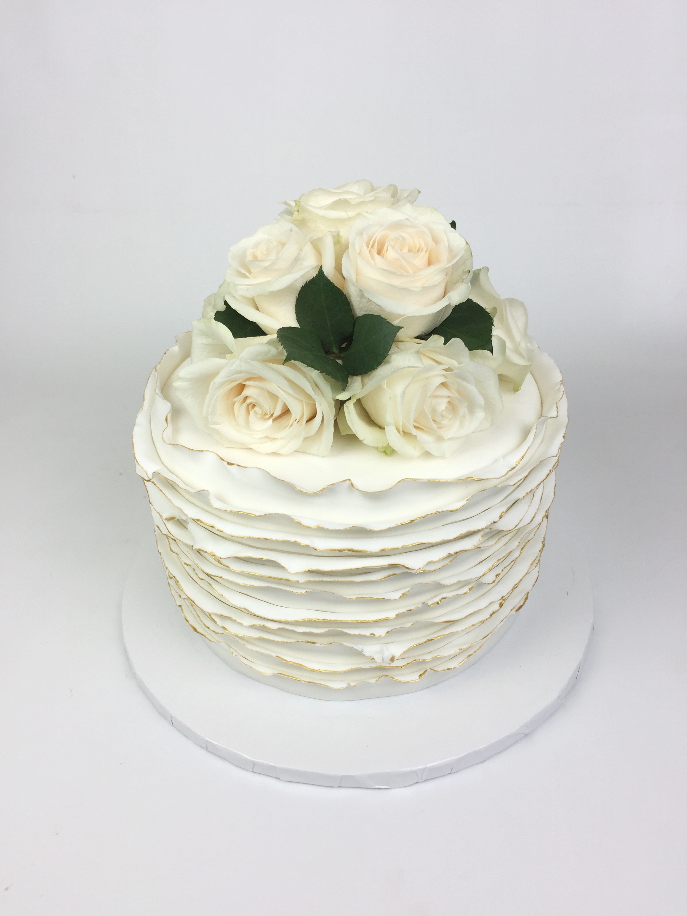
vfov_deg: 61.7
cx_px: 344
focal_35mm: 29
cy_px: 458
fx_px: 767
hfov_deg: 48.2
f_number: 2.2
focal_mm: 4.15
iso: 32
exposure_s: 1/120
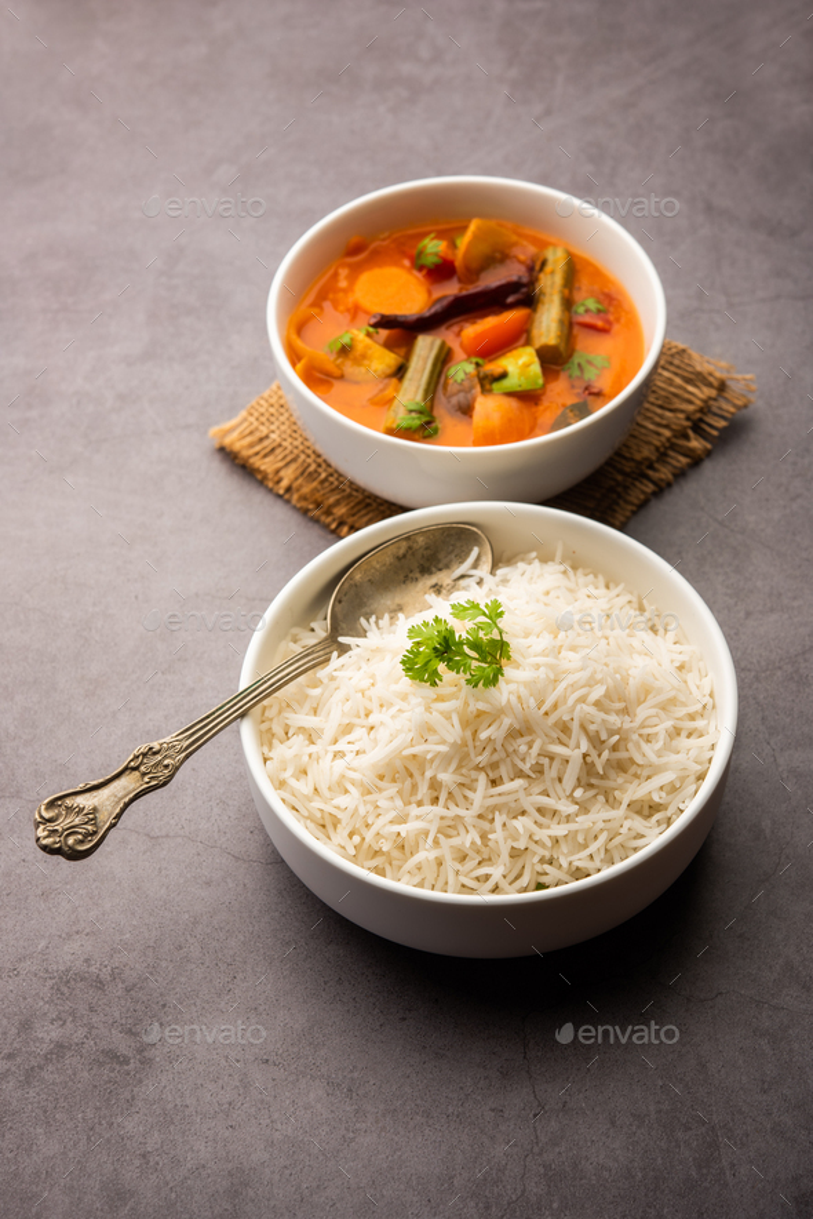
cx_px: 406
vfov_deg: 33.4
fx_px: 2031
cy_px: 610
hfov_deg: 22.6
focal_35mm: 60
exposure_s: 1/125
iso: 100
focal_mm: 60
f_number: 8
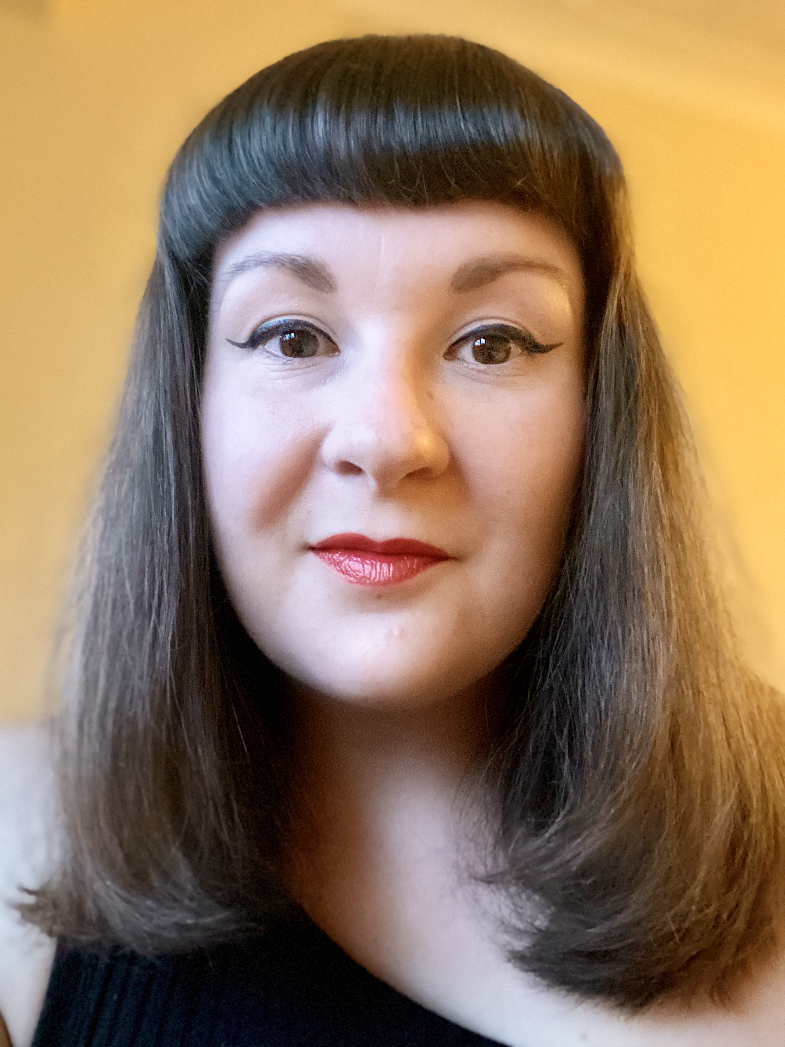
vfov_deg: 60.0
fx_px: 907
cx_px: 392
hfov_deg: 46.8
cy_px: 524
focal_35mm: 30
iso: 1000
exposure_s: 1/14
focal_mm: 2.71
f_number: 2.2
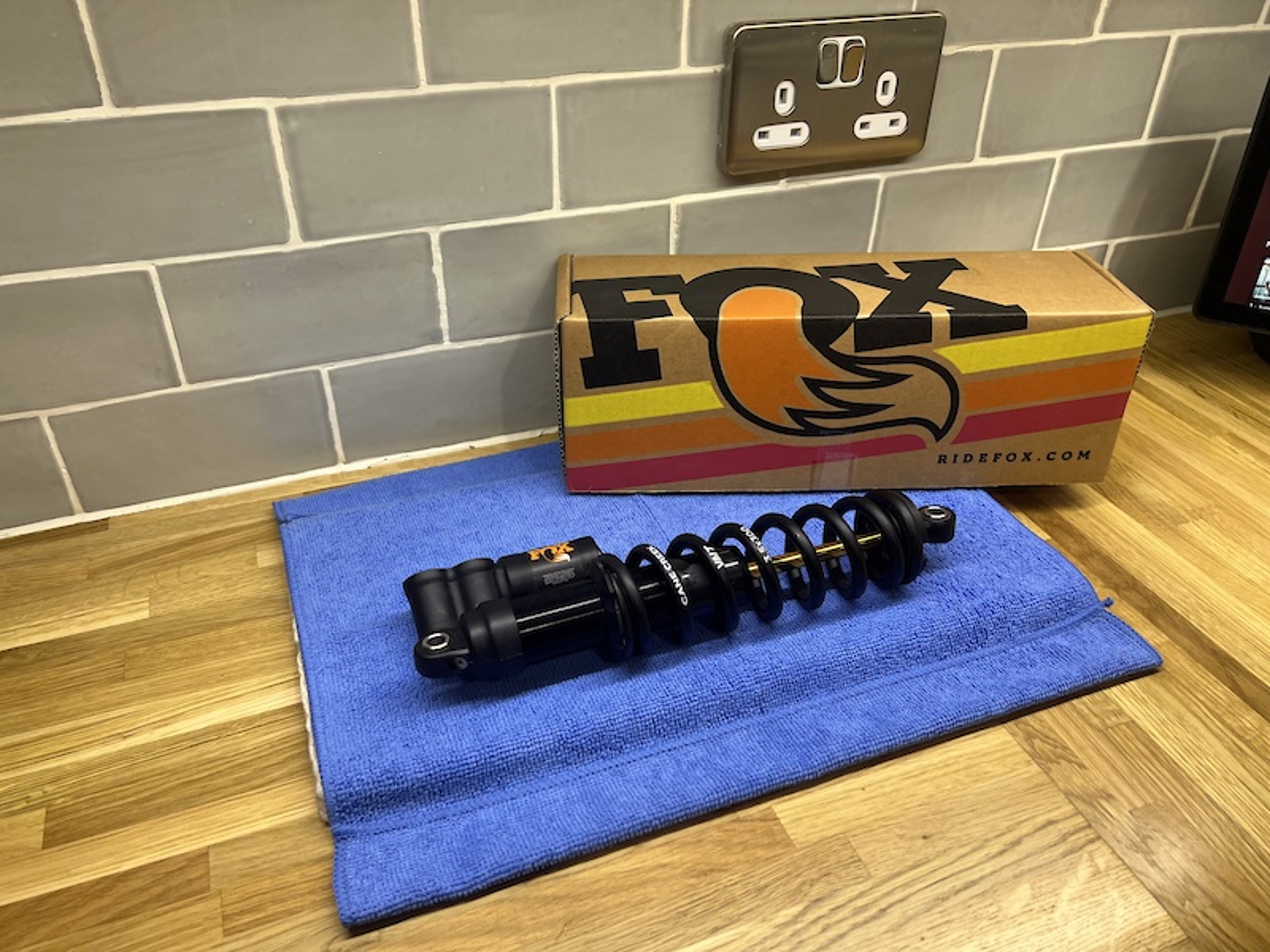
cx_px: 635
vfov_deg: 53.1
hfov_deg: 67.3
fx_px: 954
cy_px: 476
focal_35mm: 26
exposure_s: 1/100
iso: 125
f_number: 1.5
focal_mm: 5.7
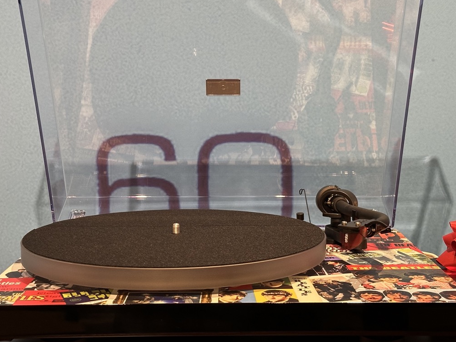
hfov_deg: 31.7
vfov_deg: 24.0
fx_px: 803
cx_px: 233
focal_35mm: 61
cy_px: 163
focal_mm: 6.86
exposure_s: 1/60
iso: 200
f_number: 1.78
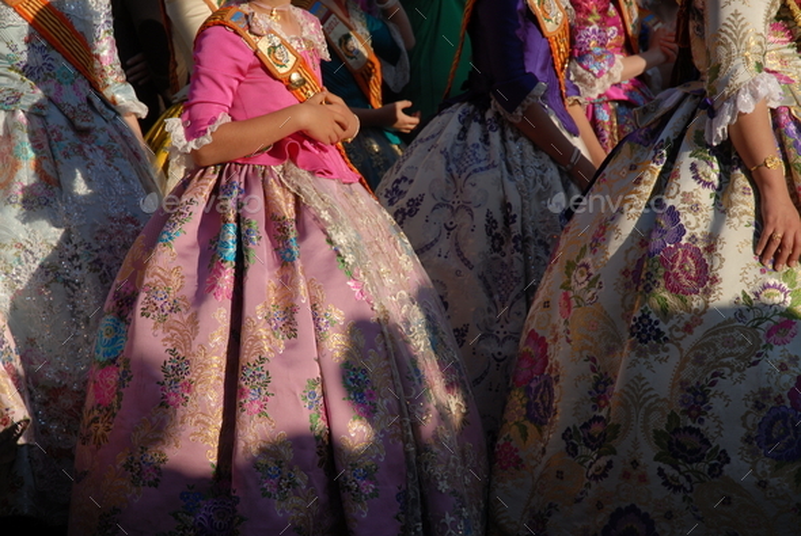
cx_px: 400
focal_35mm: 105
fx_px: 2339
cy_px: 268
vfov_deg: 13.1
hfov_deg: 19.4
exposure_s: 1/250
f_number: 7.1
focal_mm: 70
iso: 100
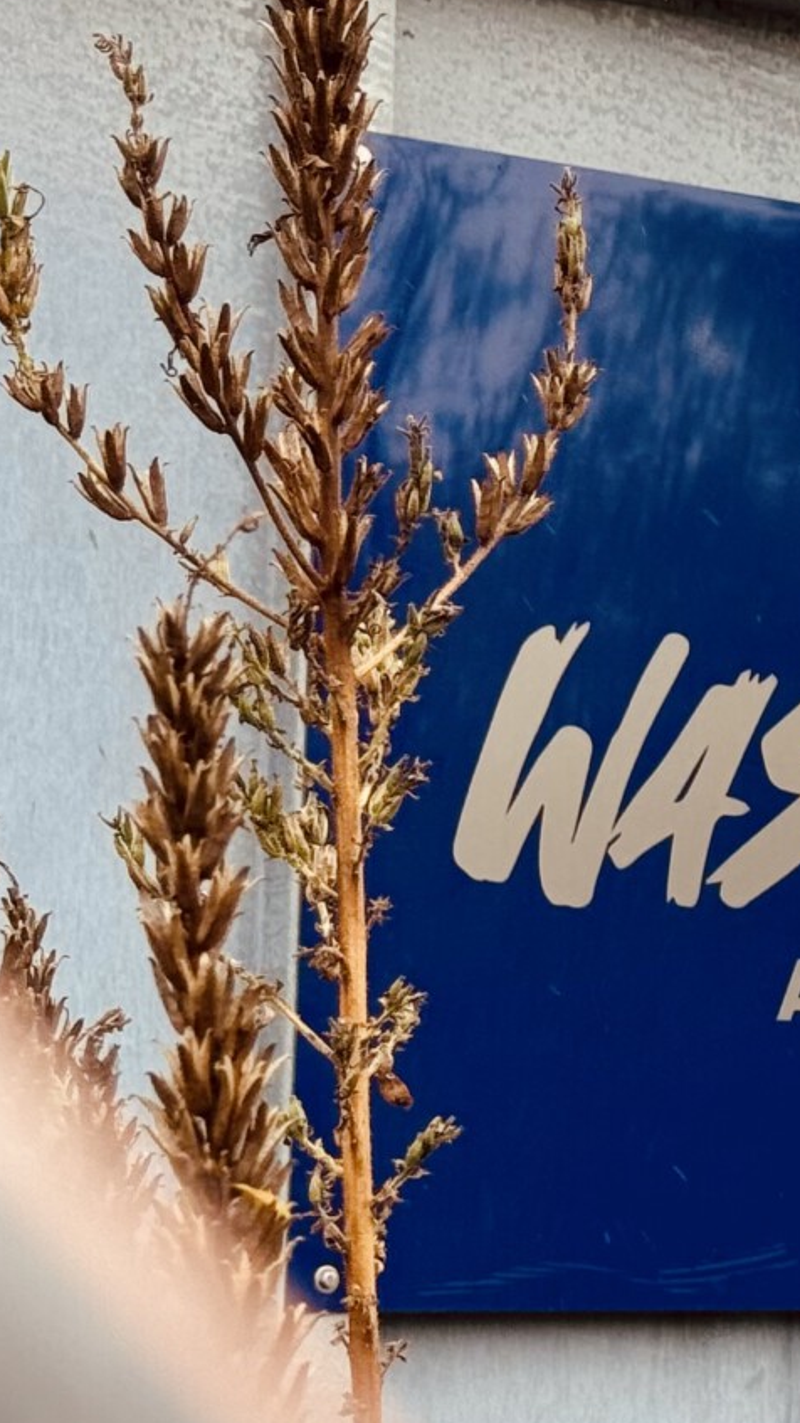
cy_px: 639
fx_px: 5128
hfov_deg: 8.7
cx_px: 1168
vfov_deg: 15.8
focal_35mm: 136
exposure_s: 1/507
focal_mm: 6.76
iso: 64
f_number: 1.78
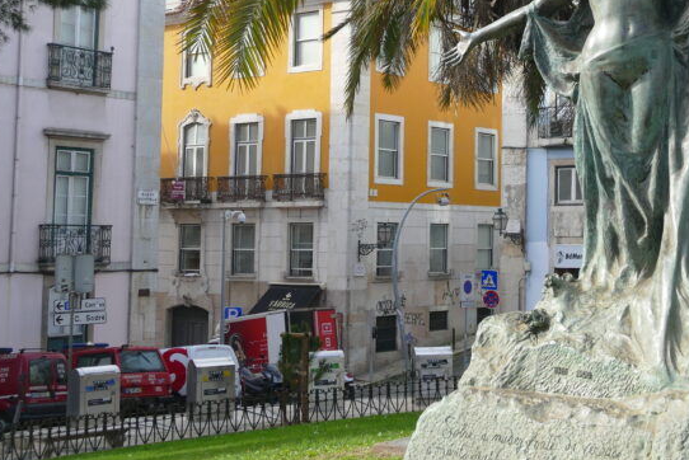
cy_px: 114
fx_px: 1302
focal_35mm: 68
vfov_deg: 19.9
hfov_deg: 28.7
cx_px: 591
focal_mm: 13.16
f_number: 3.1
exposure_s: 1/500
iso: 125
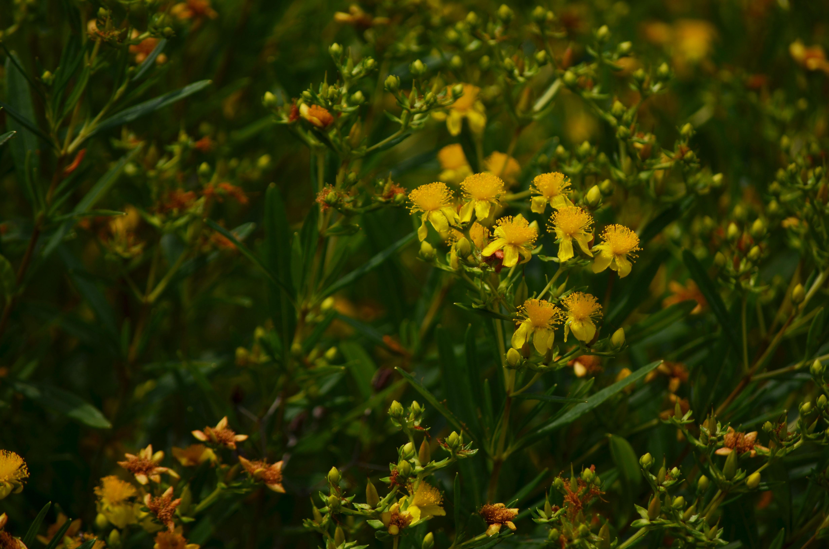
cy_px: 274
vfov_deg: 4.6
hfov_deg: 6.9
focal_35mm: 300
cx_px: 414
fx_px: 6894
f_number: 5.6
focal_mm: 200
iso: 100
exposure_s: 1/1600
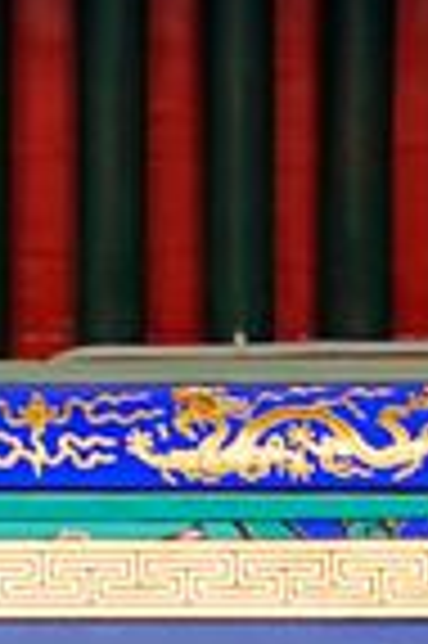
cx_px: -72
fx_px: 2699
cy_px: -41
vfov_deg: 13.4
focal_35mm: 151
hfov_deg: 9.0
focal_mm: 8.8
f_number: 2.5
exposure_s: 1/20
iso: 100
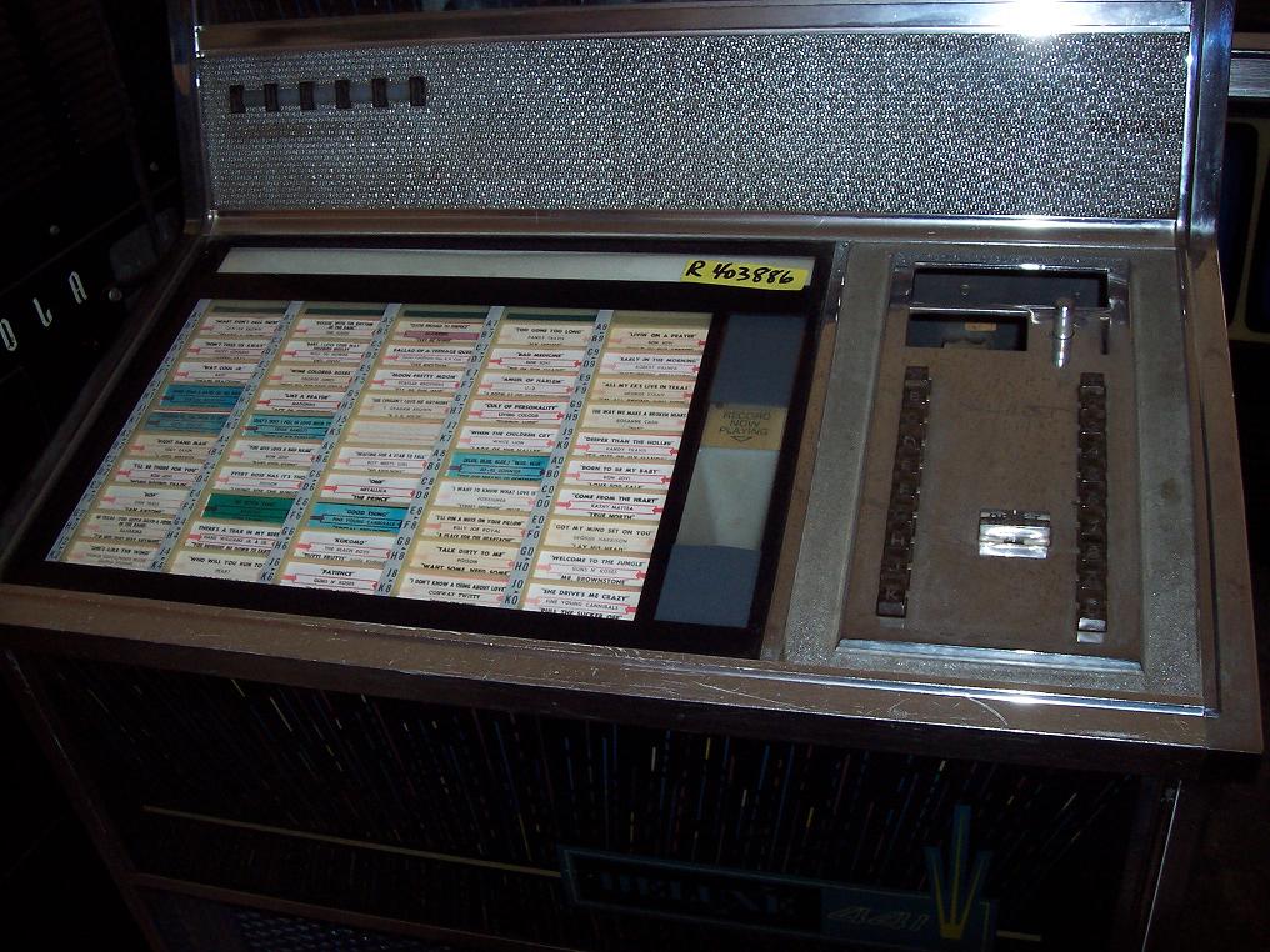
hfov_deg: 50.1
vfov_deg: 38.7
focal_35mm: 37
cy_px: 476
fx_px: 1357
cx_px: 635
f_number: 2.8
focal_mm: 5.6
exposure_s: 1/60
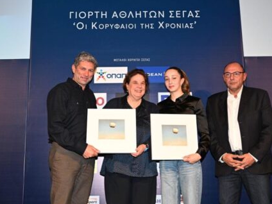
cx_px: 141
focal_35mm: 33
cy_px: 101
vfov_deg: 42.9
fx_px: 259
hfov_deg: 55.3
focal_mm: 30
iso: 320
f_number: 4.5
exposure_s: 1/200
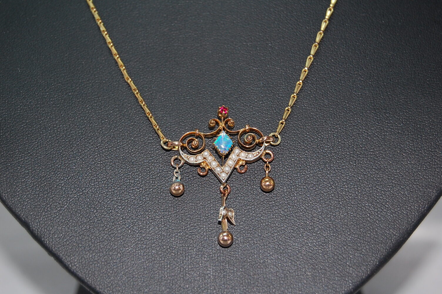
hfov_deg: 24.6
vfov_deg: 16.5
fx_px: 1012
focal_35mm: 82
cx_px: 221
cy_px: 147
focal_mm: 55
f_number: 5.6
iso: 400
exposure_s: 1/60
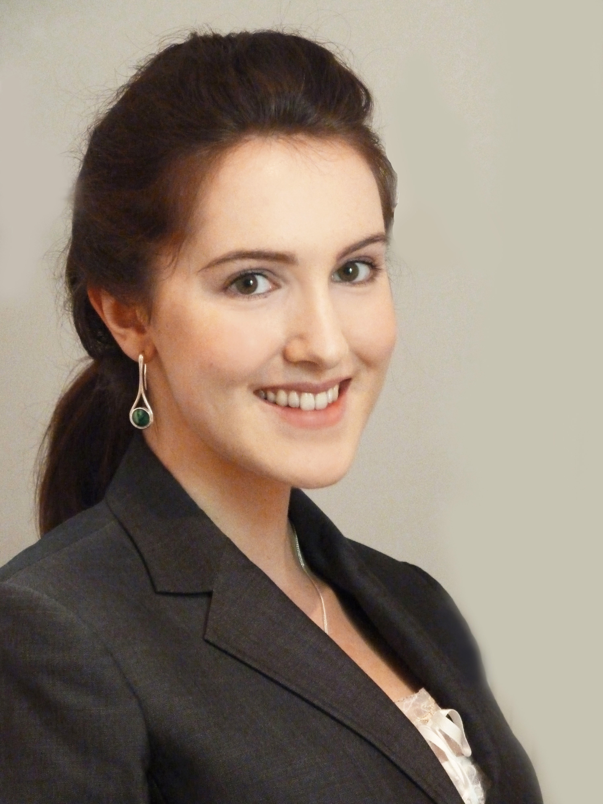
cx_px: 302
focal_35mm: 128
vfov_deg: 15.4
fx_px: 2973
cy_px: 402
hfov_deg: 11.6
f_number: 4.4
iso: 800
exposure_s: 1/20
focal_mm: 21
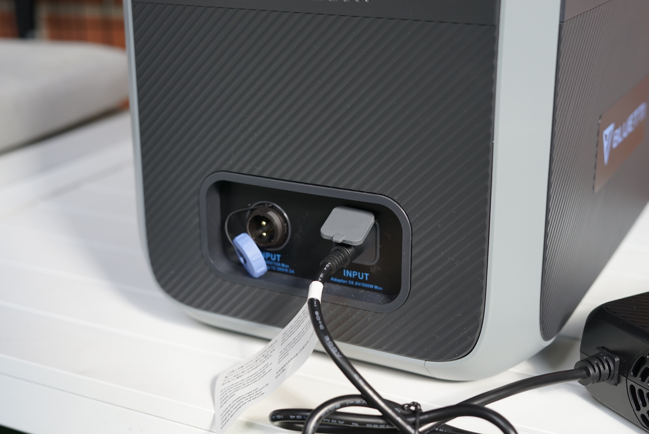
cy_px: 217
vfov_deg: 27.0
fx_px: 902
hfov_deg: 39.6
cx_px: 324
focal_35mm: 50
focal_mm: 50
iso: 500
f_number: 4
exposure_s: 1/160
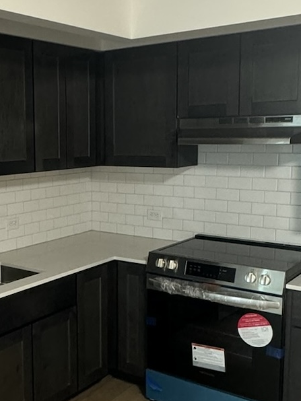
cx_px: 46
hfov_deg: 29.9
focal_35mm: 47
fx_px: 545
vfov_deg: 40.4
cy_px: 204
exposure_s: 1/60
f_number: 2.2
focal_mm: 2.22
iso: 400
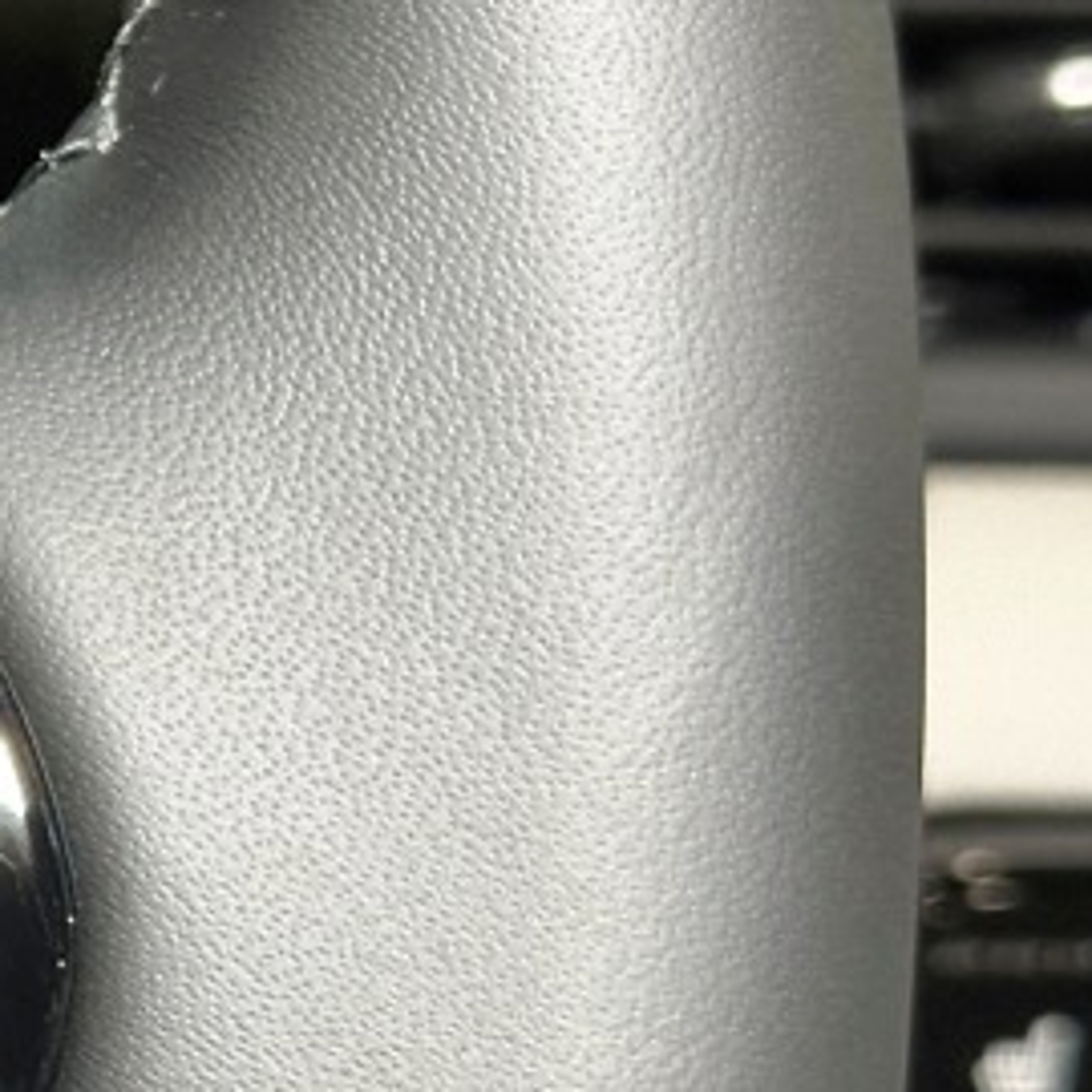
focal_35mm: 161
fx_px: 5746
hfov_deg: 10.3
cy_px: 777
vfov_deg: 10.8
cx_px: -764
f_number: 1.78
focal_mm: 6.86
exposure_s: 1/40
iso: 400
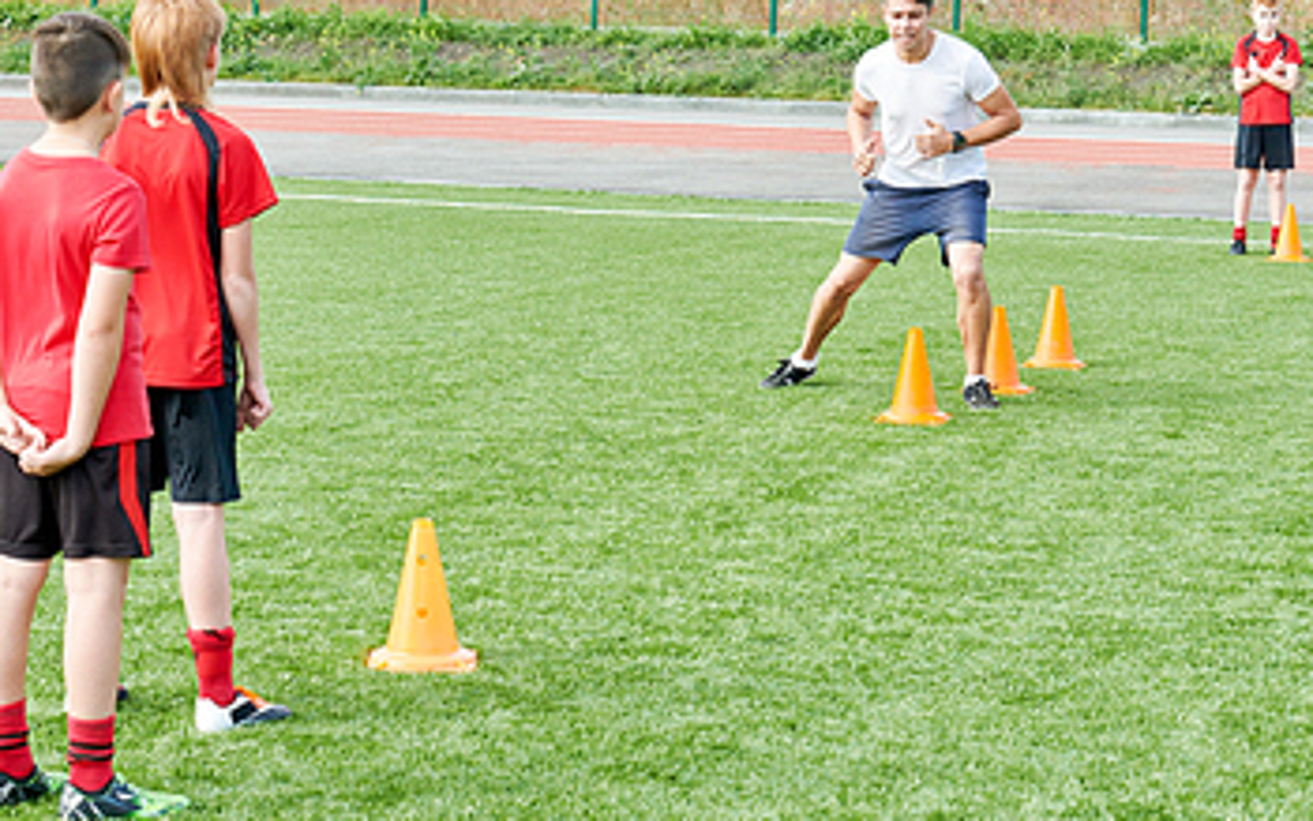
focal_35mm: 102
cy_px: 351
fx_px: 3651
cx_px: 698
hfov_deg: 20.4
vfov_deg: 12.8
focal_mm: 70
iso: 640
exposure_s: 1/640
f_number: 7.1
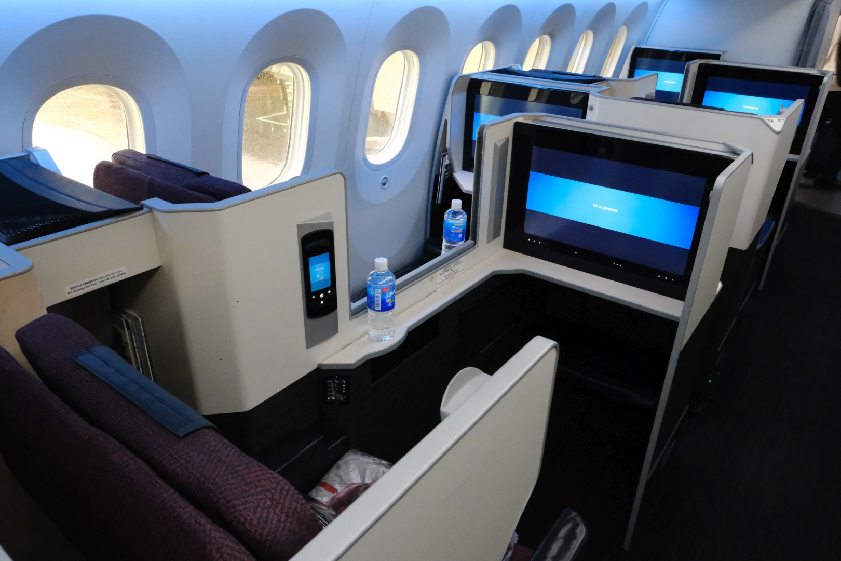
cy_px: 280
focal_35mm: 24
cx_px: 420
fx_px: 561
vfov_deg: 53.1
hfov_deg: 73.7
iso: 12800
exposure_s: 1/34
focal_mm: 16
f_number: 8
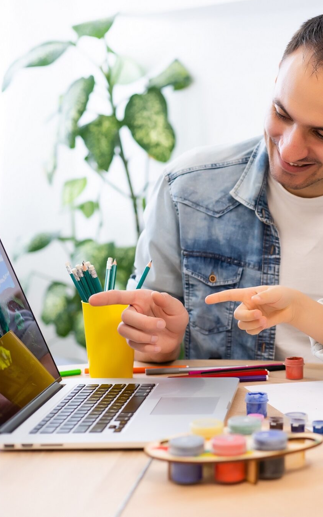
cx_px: 345
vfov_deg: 26.8
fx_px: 1084
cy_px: 258
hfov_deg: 16.5
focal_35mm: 77
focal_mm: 50
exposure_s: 1/100
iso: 250
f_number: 2.8
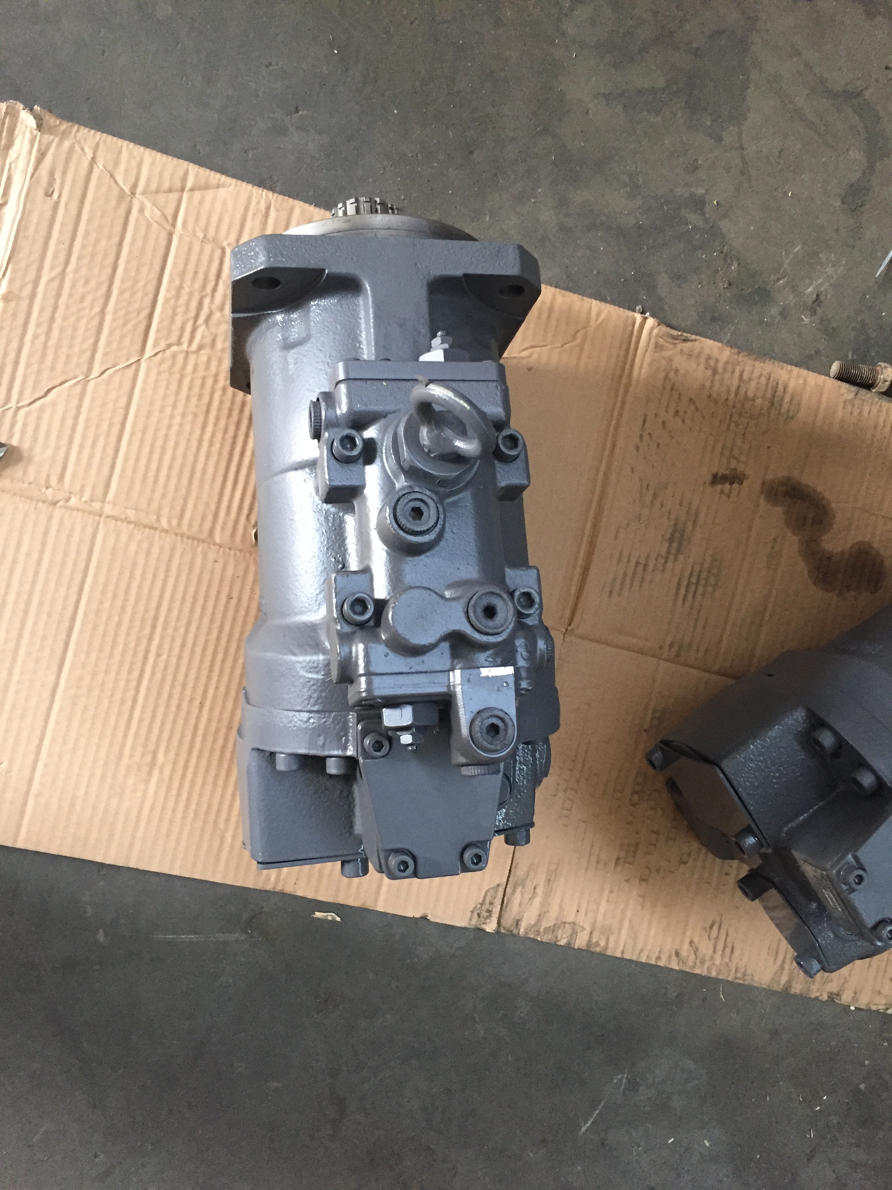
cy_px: 595
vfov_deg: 61.7
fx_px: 996
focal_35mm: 29
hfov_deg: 48.2
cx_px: 446
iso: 250
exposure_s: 1/33
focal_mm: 4.15
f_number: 2.2
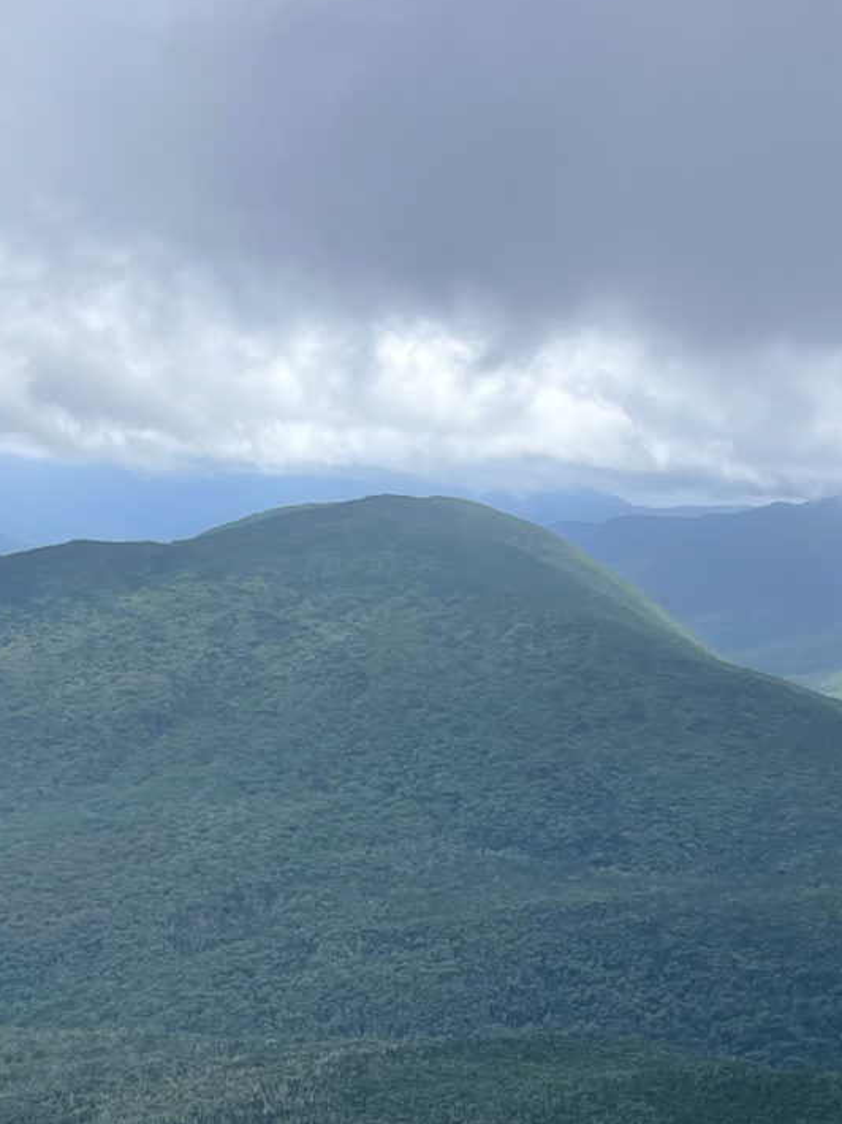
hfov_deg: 19.6
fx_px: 2434
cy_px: 521
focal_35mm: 75
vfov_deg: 26.0
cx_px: 340
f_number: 1.6
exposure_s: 1/2212
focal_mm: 4.2
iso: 32
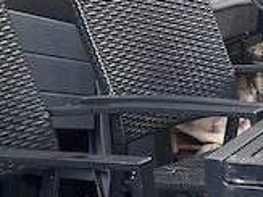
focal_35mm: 128
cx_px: 605
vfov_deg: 10.6
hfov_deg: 12.5
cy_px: 388
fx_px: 972
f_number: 1.5
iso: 64
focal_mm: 5.7
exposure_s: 1/121
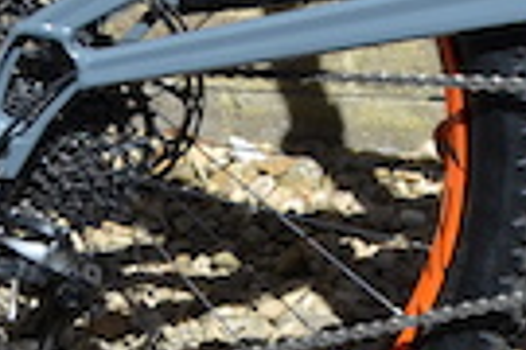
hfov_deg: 8.5
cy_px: -247
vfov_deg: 5.9
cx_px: 1013
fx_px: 3375
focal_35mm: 231
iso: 100
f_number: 8
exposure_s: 1/250
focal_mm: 26
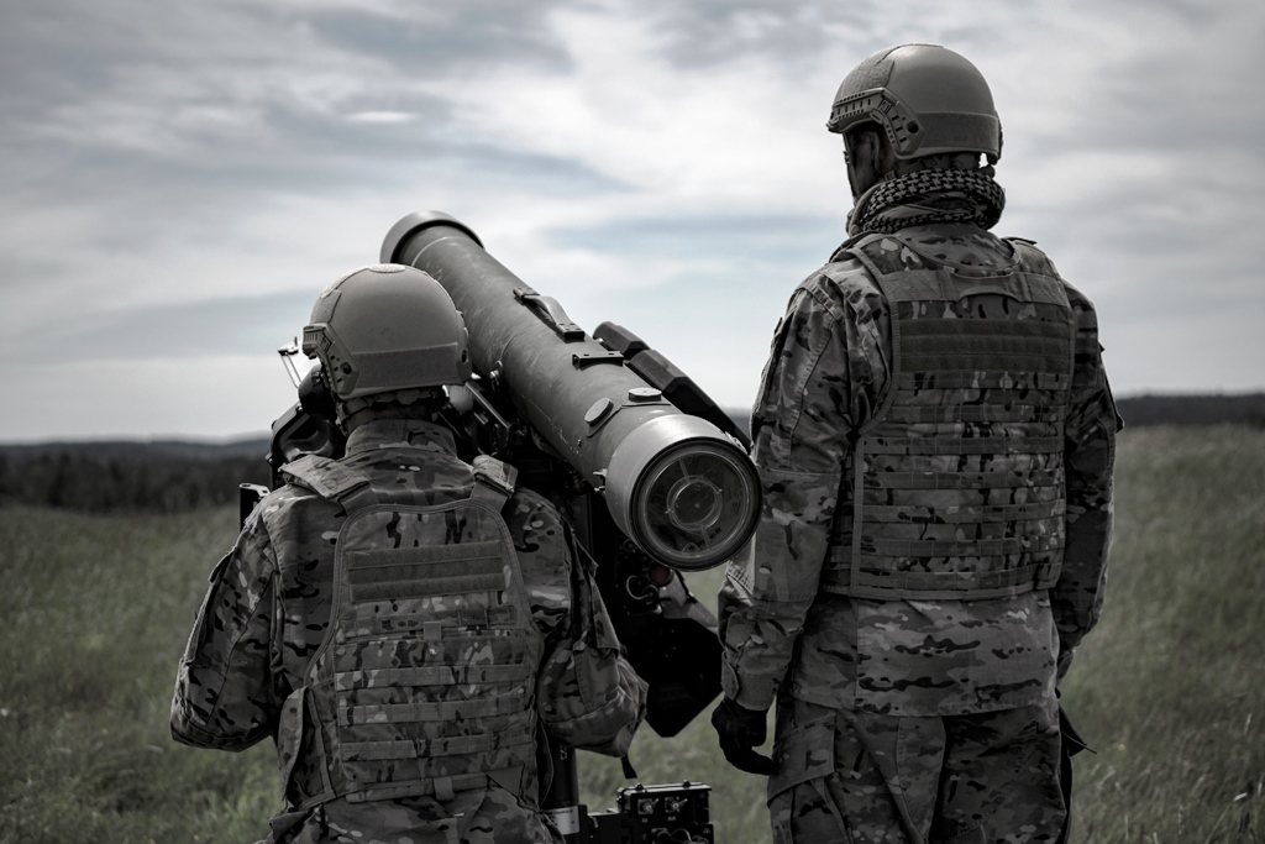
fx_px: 2460
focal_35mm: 70
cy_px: 422
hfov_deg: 28.8
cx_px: 632
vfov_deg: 19.5
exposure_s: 1/3200
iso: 160
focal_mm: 70
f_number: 4
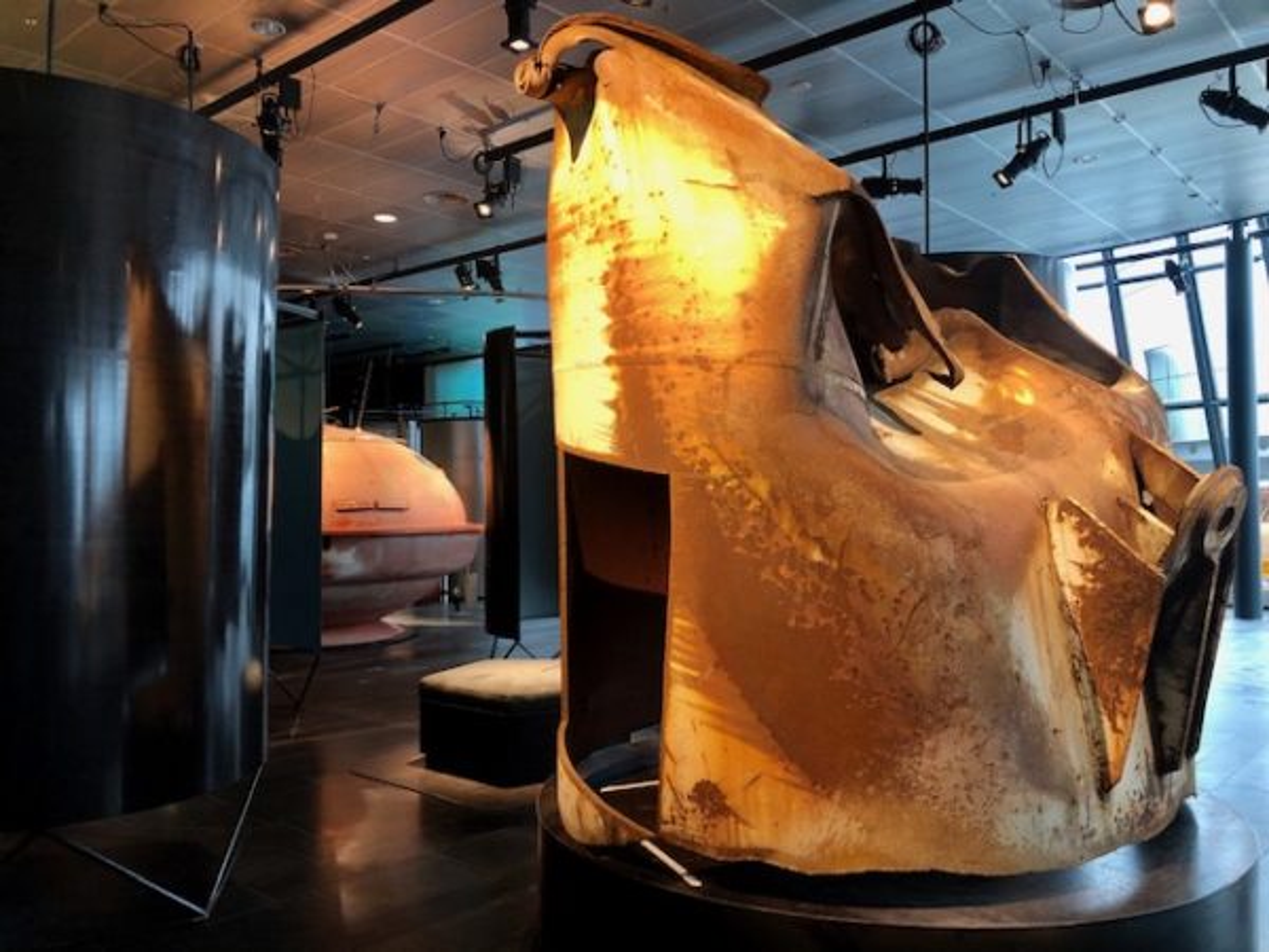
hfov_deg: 63.4
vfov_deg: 49.7
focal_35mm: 28
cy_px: 476
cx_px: 634
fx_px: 1026
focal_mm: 3.99
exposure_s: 1/20
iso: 40
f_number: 1.8
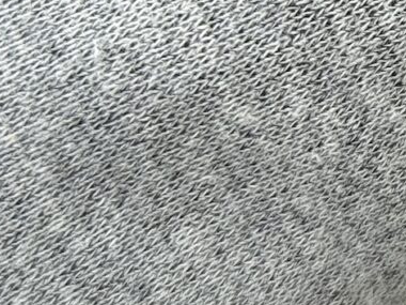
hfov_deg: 9.8
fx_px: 2275
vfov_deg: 7.4
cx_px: 675
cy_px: -247
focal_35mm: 194
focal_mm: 6.76
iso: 64
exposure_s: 1/400
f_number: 1.78
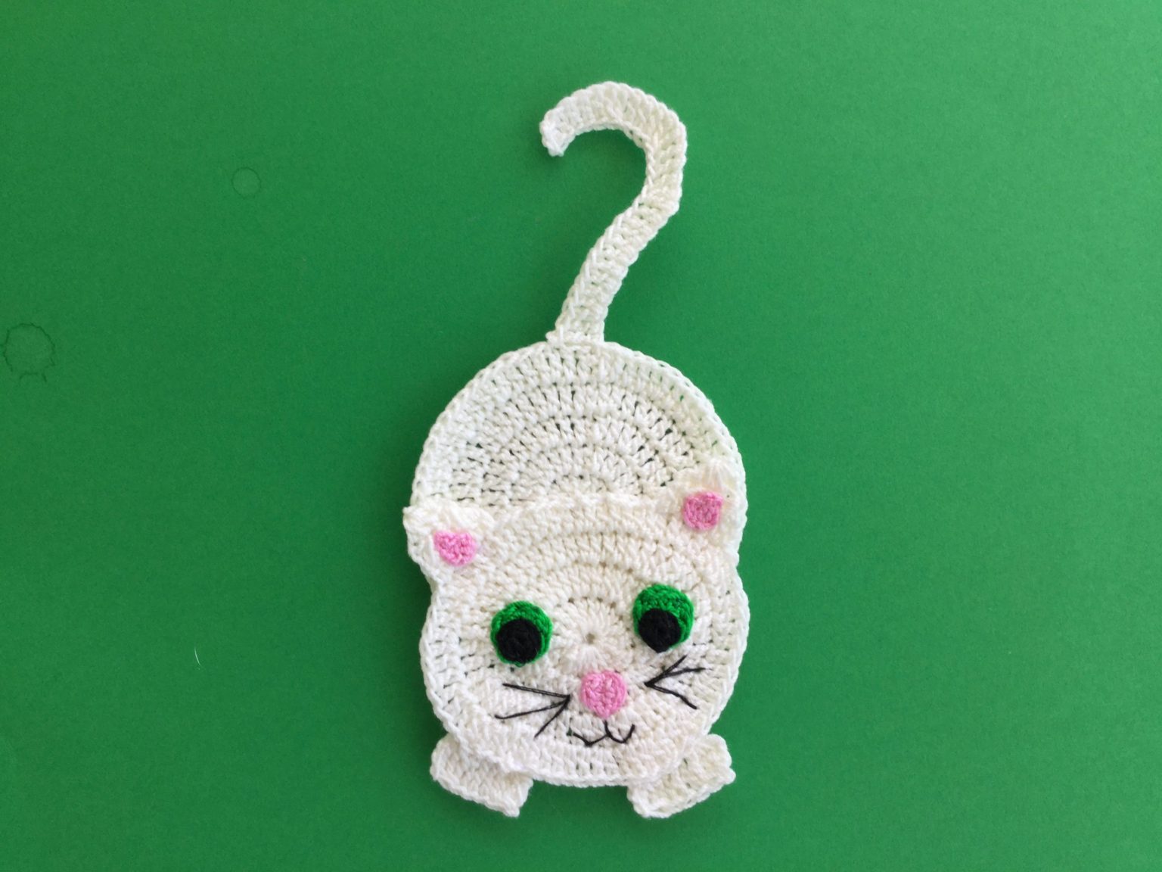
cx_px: 581
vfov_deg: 45.4
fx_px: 1041
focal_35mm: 31
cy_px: 436
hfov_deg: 58.4
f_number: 2.4
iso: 25
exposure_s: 1/50
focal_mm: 3.3
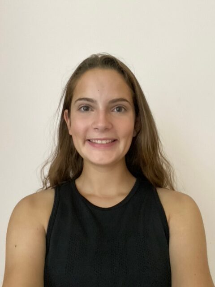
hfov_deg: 46.8
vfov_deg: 60.0
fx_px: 248
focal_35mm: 30
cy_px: 144
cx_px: 108
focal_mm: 2.71
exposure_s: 1/16
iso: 800
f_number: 2.2
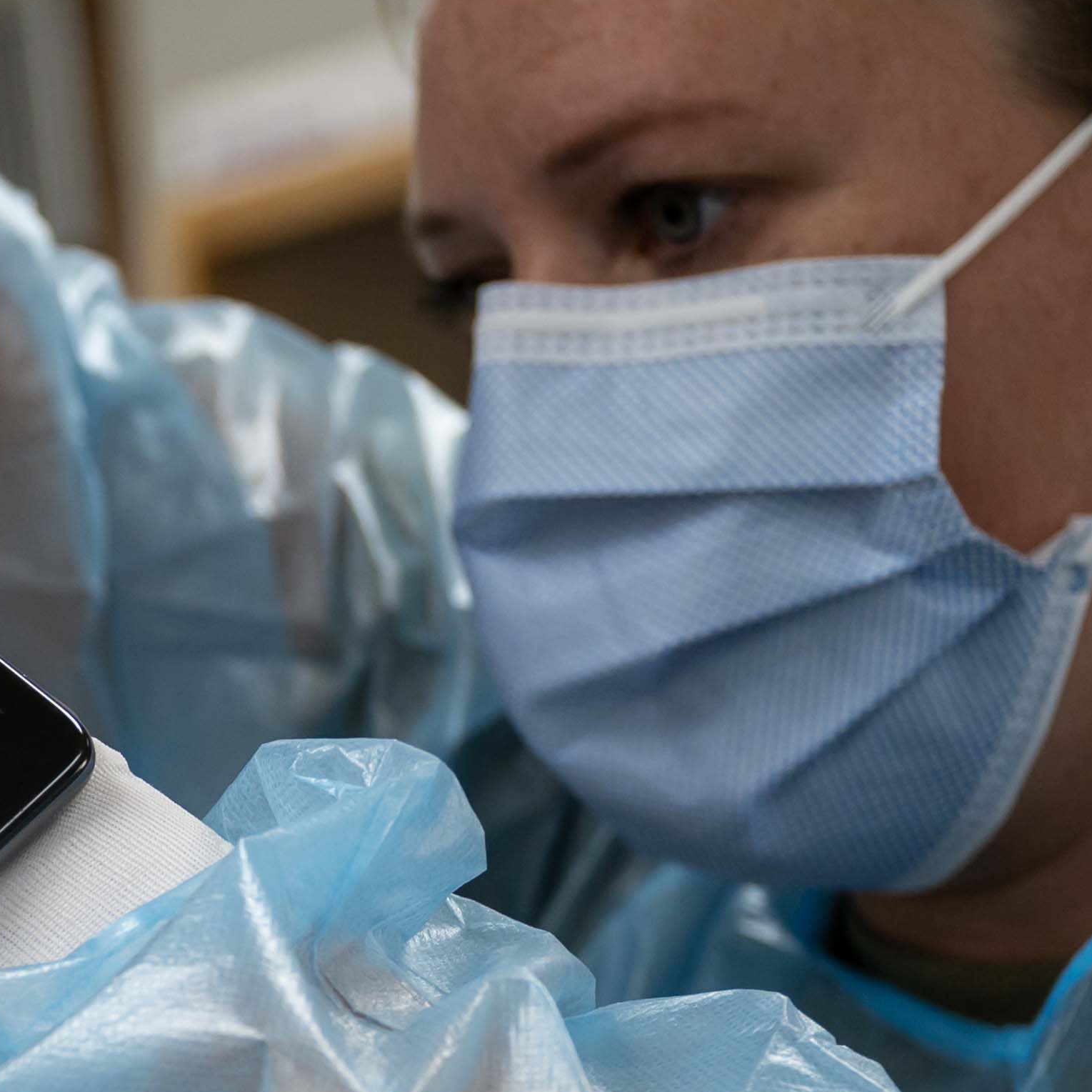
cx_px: -931
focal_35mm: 168
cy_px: 1156
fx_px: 5996
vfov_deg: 10.3
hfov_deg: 9.8
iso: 640
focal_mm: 50
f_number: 3.5
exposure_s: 1/160
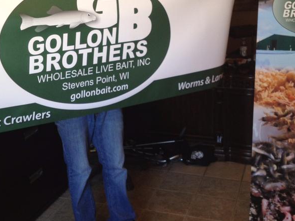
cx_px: 149
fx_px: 469
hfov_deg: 34.9
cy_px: 77
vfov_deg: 26.4
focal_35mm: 55
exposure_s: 1/30
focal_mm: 4.28
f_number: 2.4
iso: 50
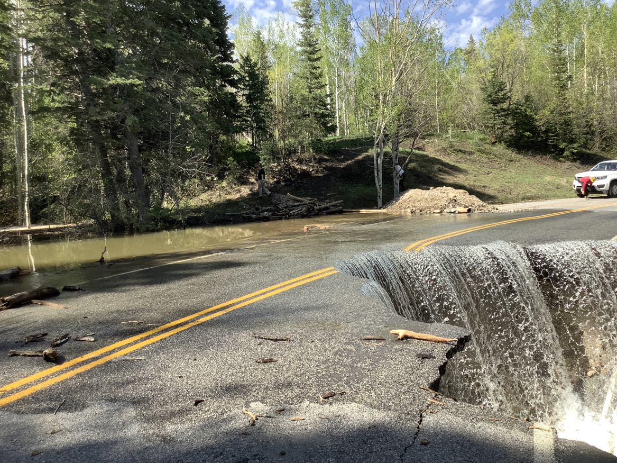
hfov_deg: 53.9
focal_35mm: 34
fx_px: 606
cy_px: 213
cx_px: 323
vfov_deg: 41.8
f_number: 2.4
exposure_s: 1/570
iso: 25
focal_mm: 3.3
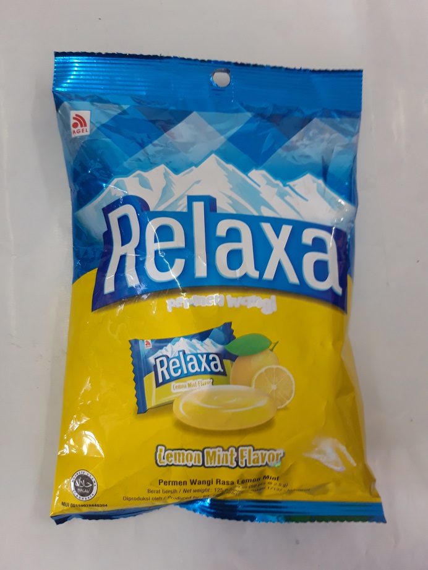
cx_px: 214
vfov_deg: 67.3
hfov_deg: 53.1
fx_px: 428
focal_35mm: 26
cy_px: 285
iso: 100
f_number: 1.7
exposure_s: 1/50
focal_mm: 3.93
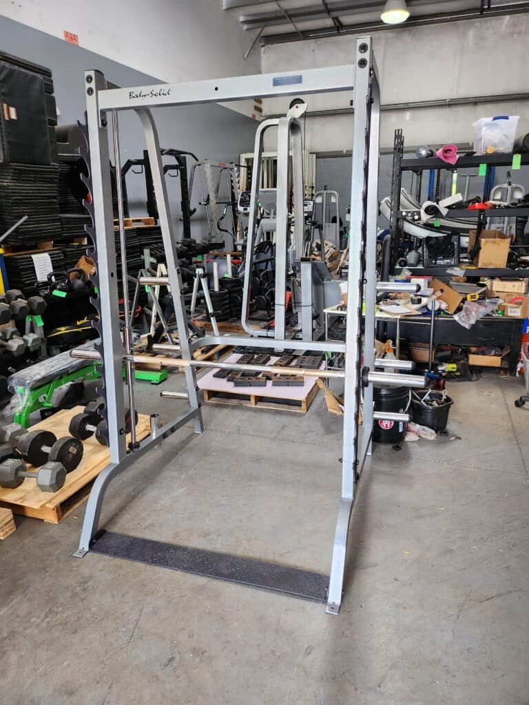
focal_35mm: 24
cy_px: 352
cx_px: 264
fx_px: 489
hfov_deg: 56.8
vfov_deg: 71.6
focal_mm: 5
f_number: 1.8
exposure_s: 1/120
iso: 250
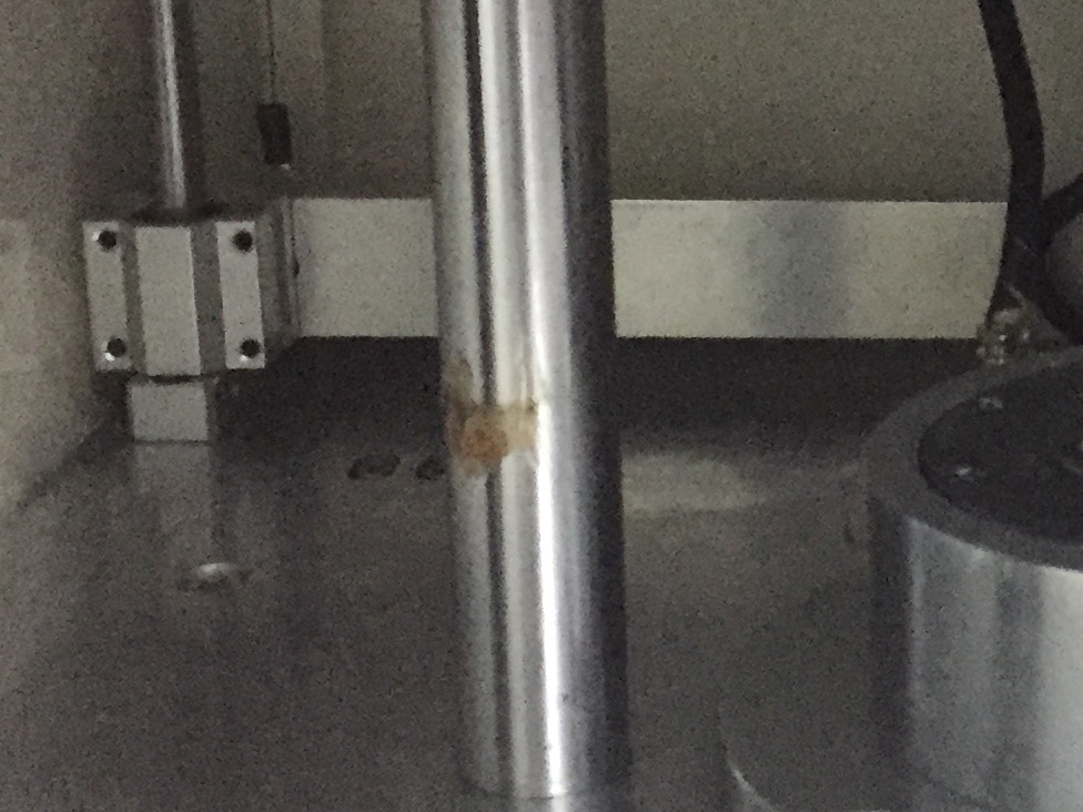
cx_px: 1197
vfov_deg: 15.1
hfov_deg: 19.4
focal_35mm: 97
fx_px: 3035
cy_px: 123
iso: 400
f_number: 2.2
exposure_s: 1/17
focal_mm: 4.15
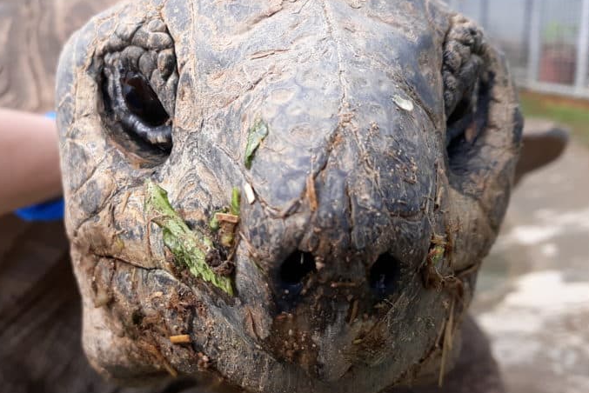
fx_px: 704
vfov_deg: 31.2
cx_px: 188
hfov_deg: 44.6
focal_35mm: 43
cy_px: 203
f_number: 1.7
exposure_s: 1/379
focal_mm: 3.7
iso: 40
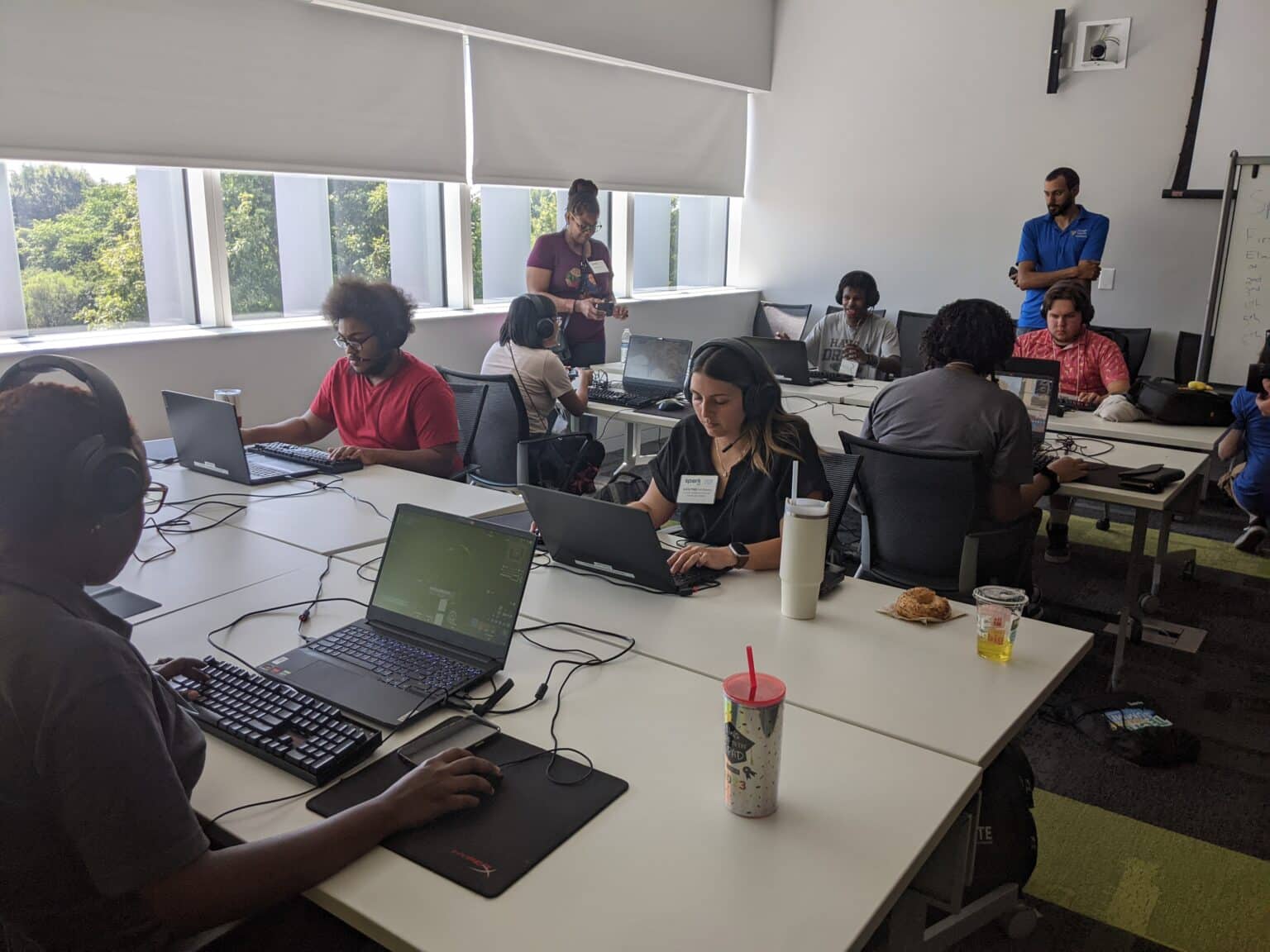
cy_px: 476
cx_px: 635
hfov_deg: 65.3
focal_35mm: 27
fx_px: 991
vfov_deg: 51.4
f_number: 1.8
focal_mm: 4.44
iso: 49
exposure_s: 1/379
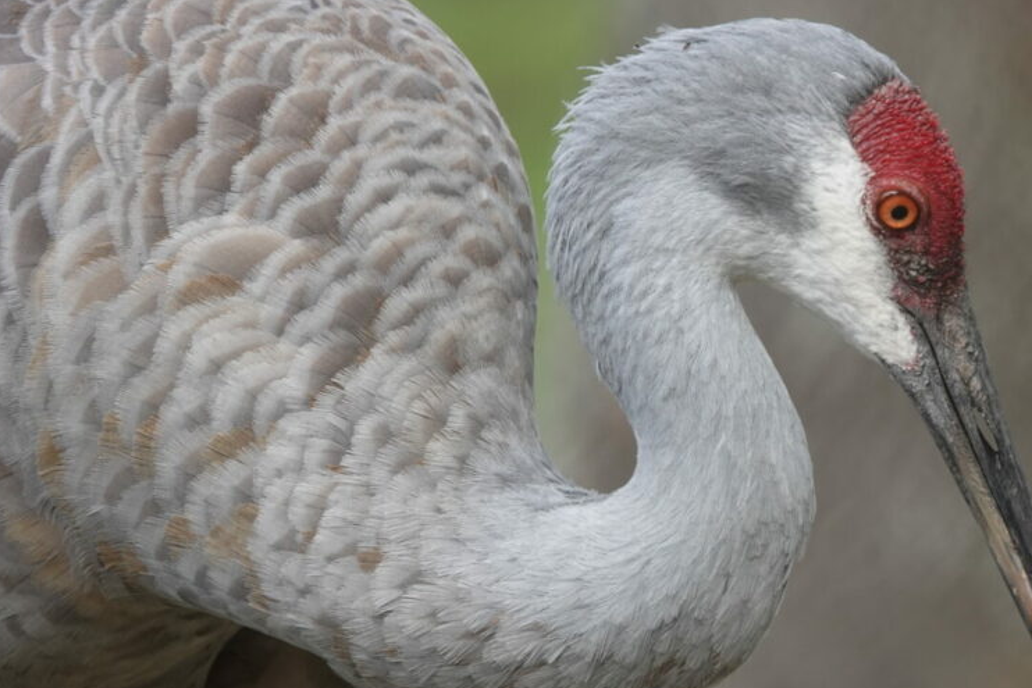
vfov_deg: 1.7
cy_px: 405
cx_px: 698
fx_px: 23653
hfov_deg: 2.5
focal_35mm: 825
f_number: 4
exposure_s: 1/250
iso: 200
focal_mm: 219.33
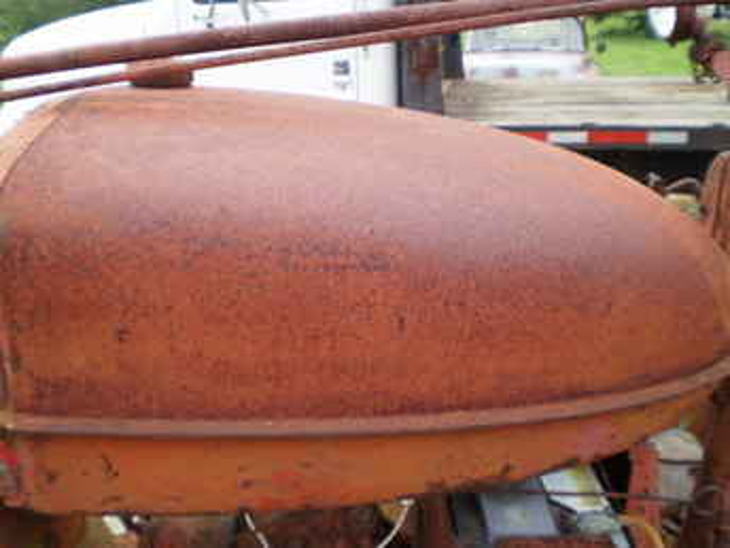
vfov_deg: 39.7
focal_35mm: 36
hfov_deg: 51.4
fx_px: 759
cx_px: 365
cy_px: 274
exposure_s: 1/100
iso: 64
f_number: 3.1
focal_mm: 6.3
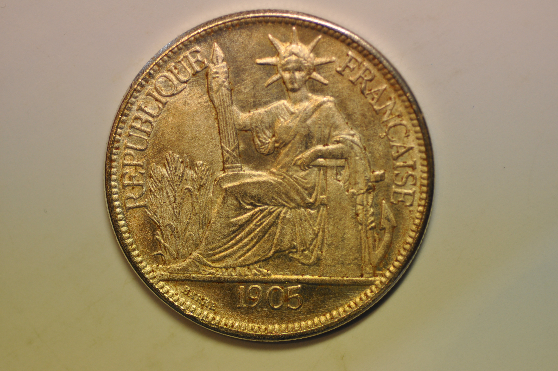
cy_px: 186
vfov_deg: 15.2
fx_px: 1393
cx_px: 279
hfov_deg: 22.6
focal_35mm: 90
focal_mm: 60
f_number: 4
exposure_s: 1/250
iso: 400
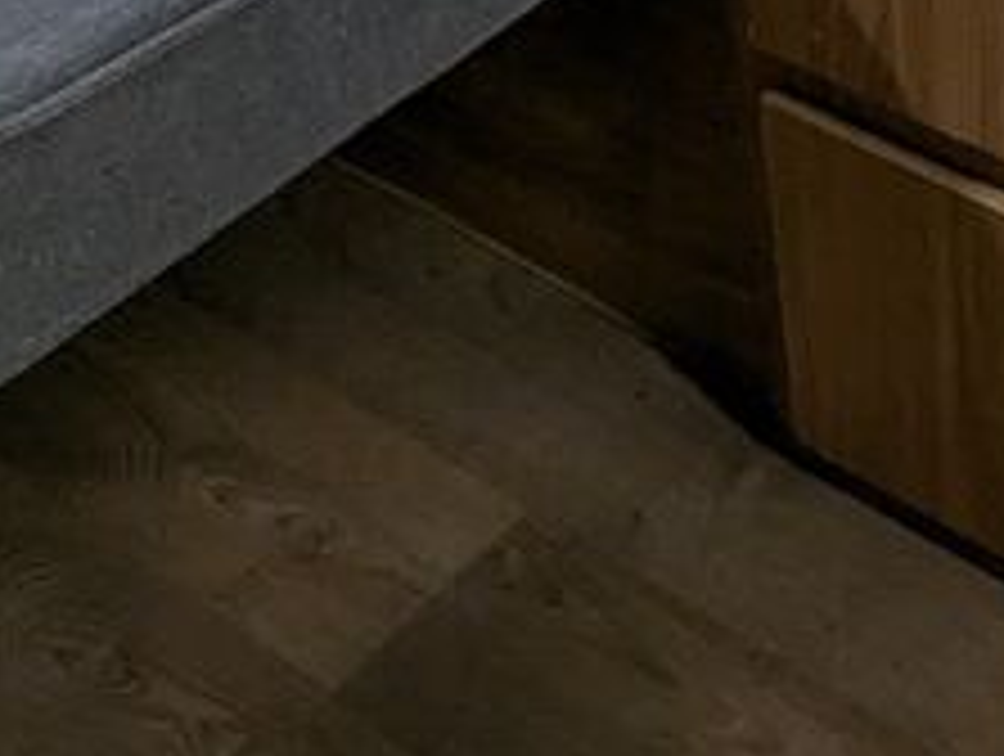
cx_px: 1166
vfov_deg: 21.6
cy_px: -110
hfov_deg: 27.1
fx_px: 1859
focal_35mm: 64
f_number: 2.2
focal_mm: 1.95
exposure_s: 1/23.8
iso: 87
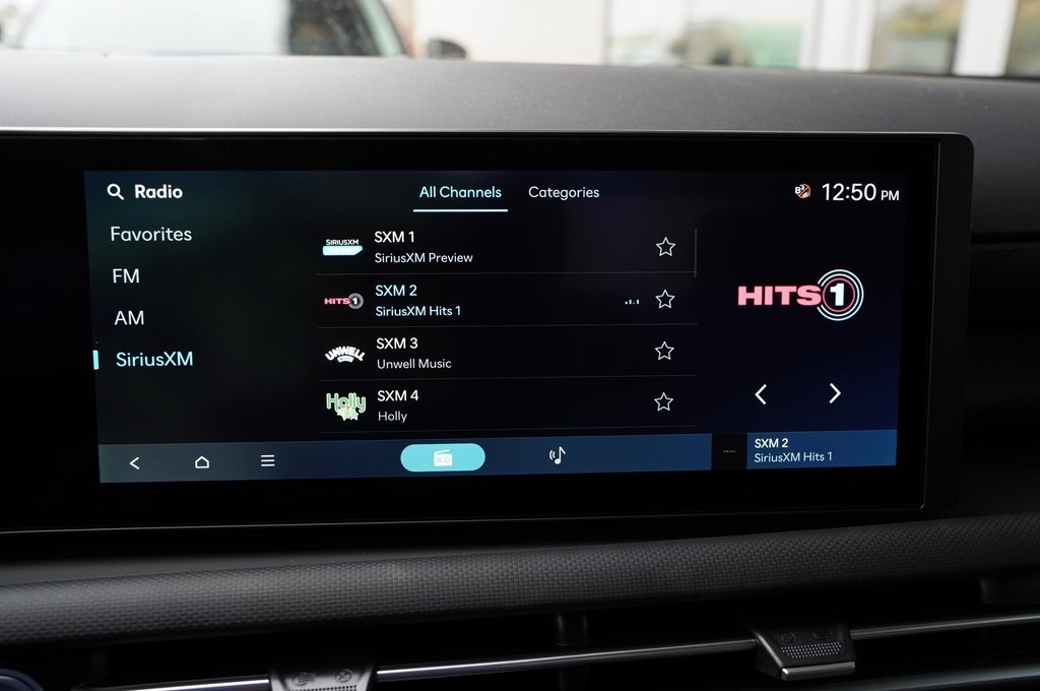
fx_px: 952
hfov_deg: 57.3
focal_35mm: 33
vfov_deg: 39.9
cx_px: 520
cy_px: 346
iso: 500
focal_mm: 33
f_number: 5.6
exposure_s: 1/40
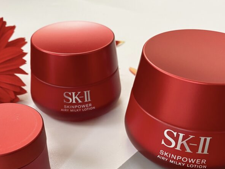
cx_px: 90
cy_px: 134
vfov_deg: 30.2
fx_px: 306
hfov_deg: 40.2
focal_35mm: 47
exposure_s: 1/50
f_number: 1.8
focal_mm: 4.25
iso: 80
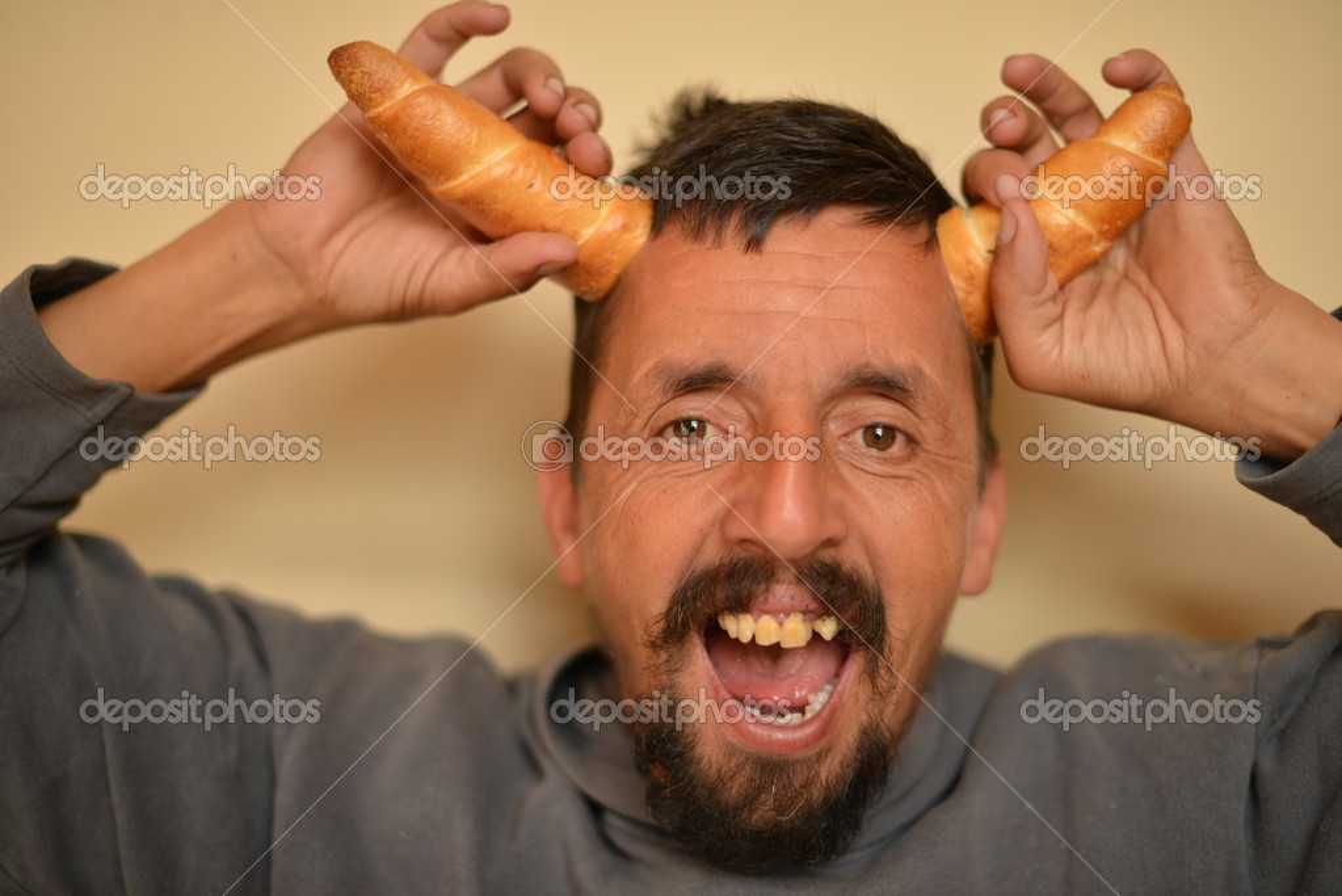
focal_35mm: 50
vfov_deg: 27.0
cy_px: 448
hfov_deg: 39.6
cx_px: 671
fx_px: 1865
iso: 400
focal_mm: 50
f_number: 1.8
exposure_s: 1/50
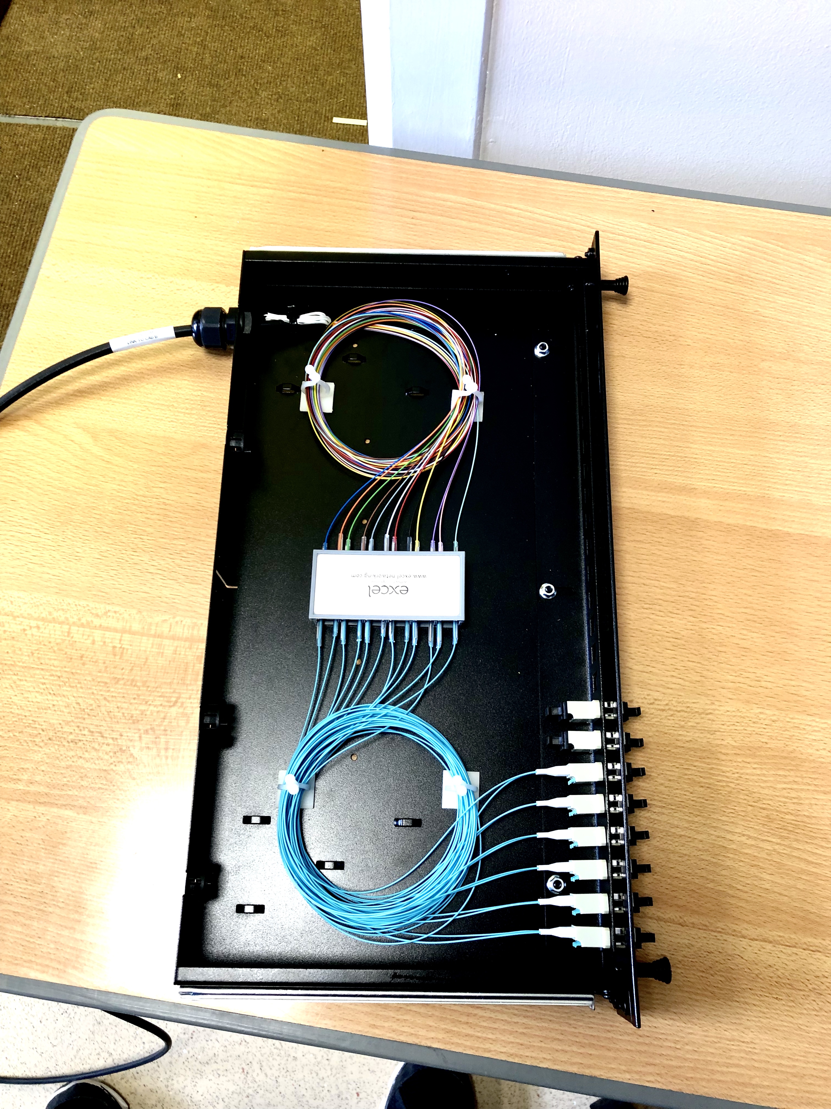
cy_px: 554
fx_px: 896
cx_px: 416
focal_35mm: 28
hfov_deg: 49.7
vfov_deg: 63.4
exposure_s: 1/17
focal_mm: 4
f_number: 1.8
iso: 40
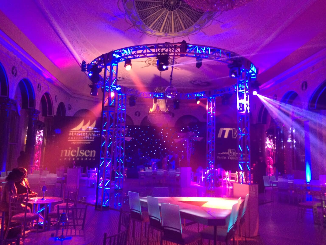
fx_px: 283
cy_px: 122
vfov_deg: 46.8
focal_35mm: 30
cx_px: 163
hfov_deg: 60.0
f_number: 2.2
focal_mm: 4.12
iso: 320
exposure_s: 1/24
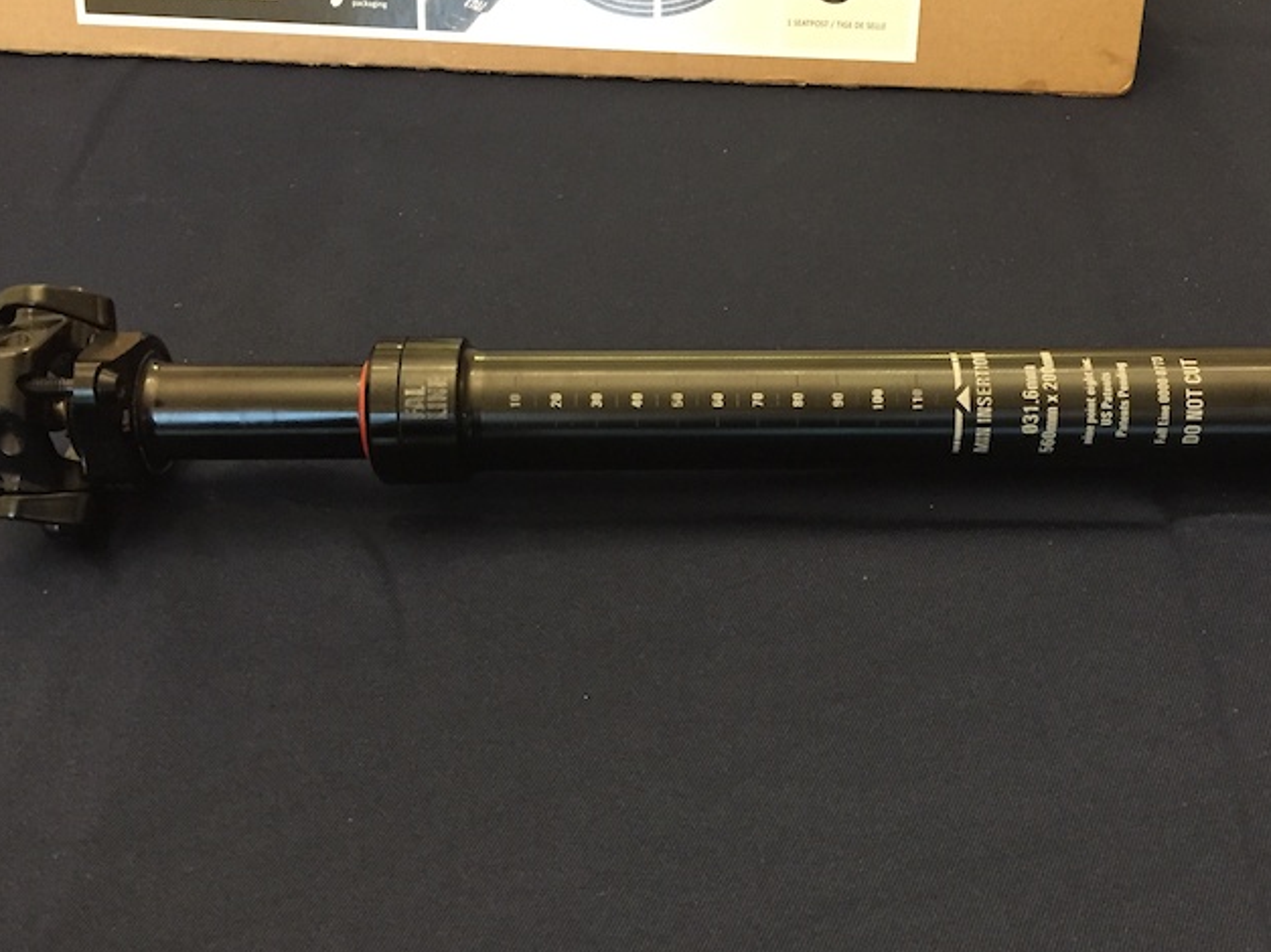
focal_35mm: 37
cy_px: 504
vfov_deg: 38.6
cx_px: 742
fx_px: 1358
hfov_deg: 49.9
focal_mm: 4.15
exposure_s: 1/15
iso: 250
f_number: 2.2
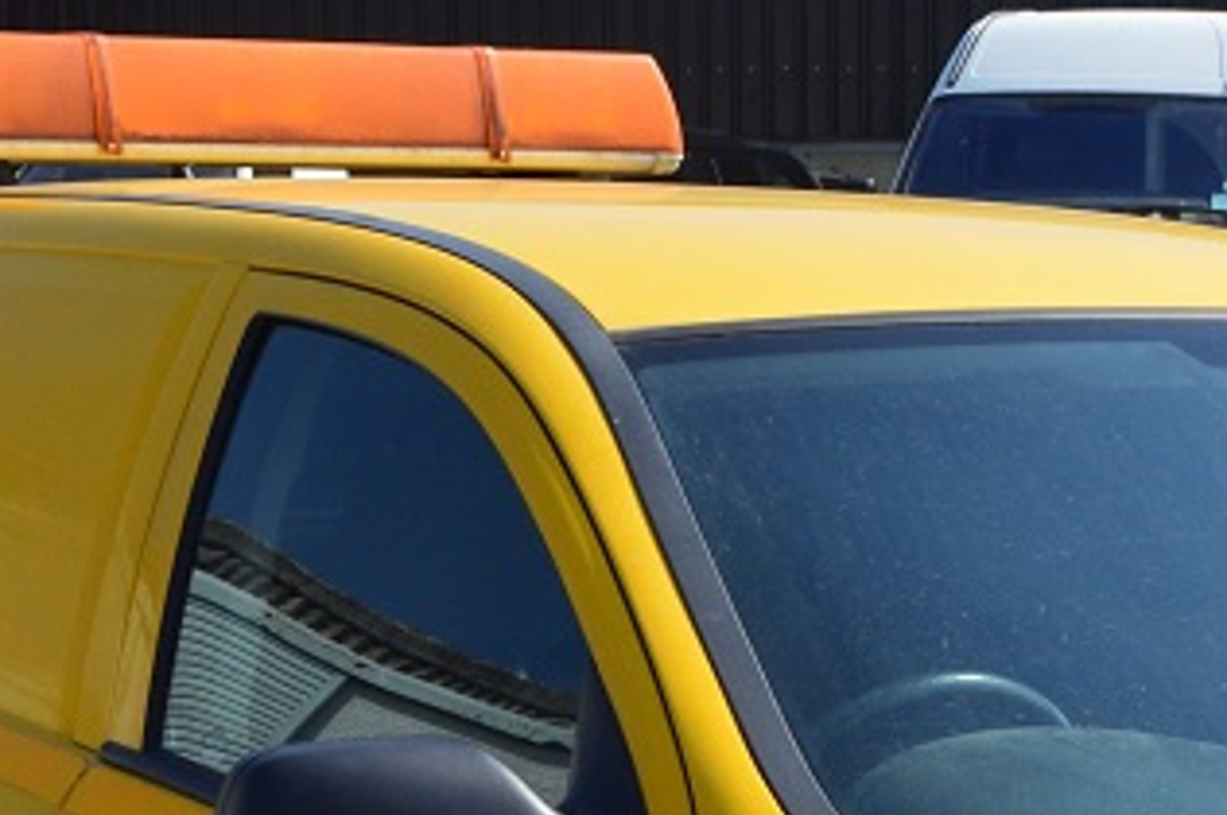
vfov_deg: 9.7
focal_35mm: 137
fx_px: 4665
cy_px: 1211
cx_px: 1277
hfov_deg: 14.7
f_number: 11
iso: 400
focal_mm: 24
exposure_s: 1/320
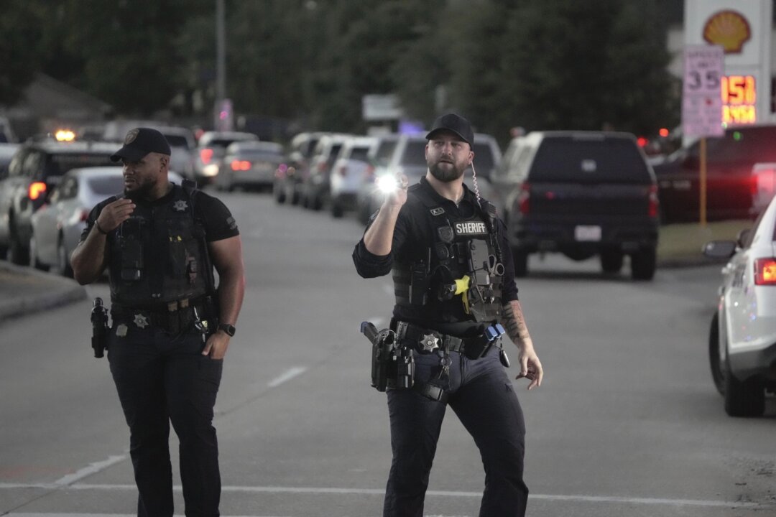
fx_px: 5151
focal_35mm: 239
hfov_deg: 8.6
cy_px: 258
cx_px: 388
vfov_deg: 5.7
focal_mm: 239
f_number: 5.6
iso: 12800
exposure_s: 1/800
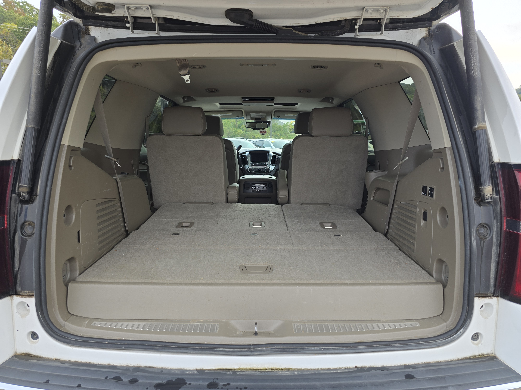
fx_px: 346
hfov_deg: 73.9
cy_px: 195
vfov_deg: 58.9
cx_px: 260
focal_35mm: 23
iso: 20
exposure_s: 1/180
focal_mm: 6.3
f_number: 1.7
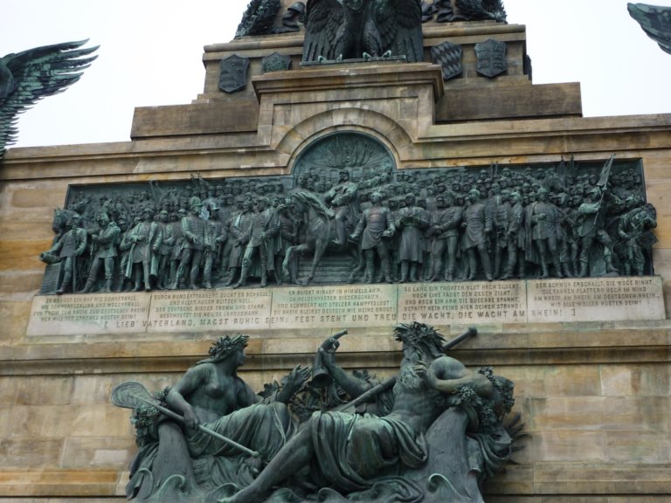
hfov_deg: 30.7
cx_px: 336
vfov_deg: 23.3
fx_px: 1221
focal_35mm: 63
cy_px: 252
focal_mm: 10.3
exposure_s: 1/400
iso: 80
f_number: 4
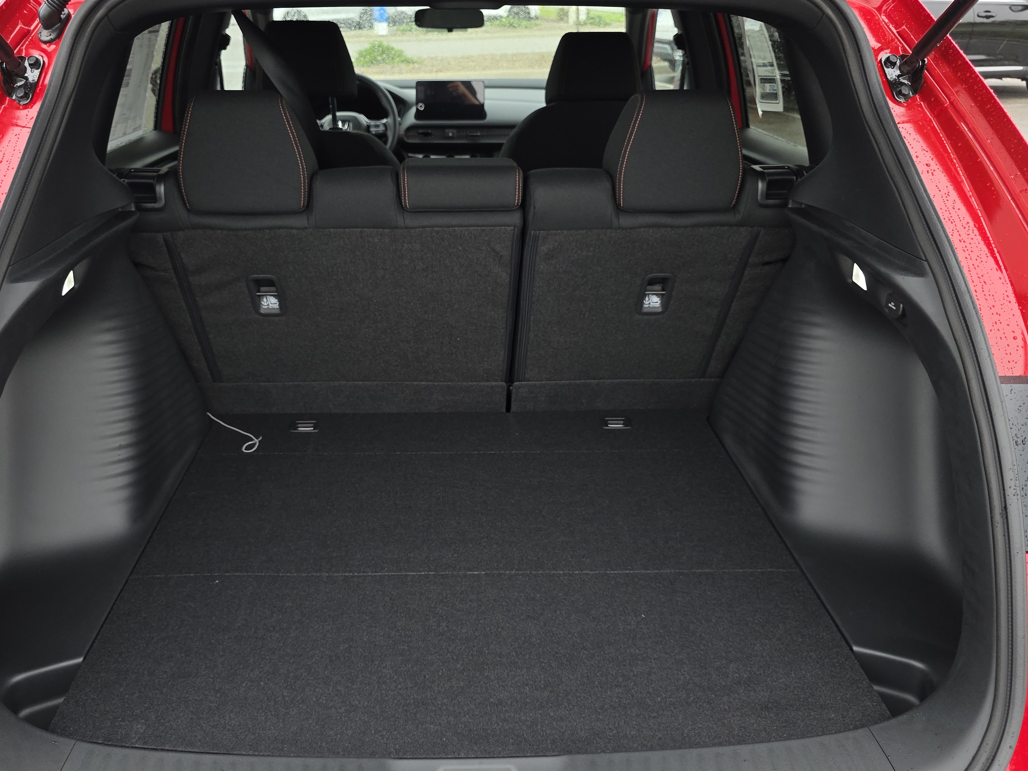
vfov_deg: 49.7
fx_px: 831
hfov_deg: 63.3
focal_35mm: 28
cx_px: 466
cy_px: 418
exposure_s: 1/180
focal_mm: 6.3
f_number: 1.7
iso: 80
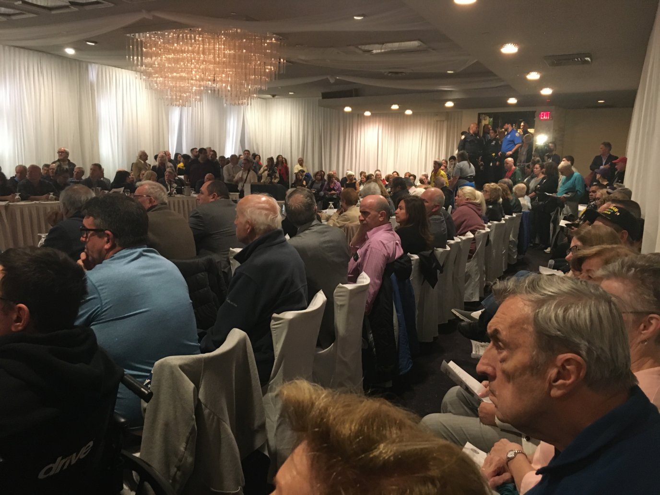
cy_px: 248
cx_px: 330
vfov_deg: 48.2
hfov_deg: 61.7
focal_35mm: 29
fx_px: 553
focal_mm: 4.15
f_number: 2.2
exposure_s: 1/20
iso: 200
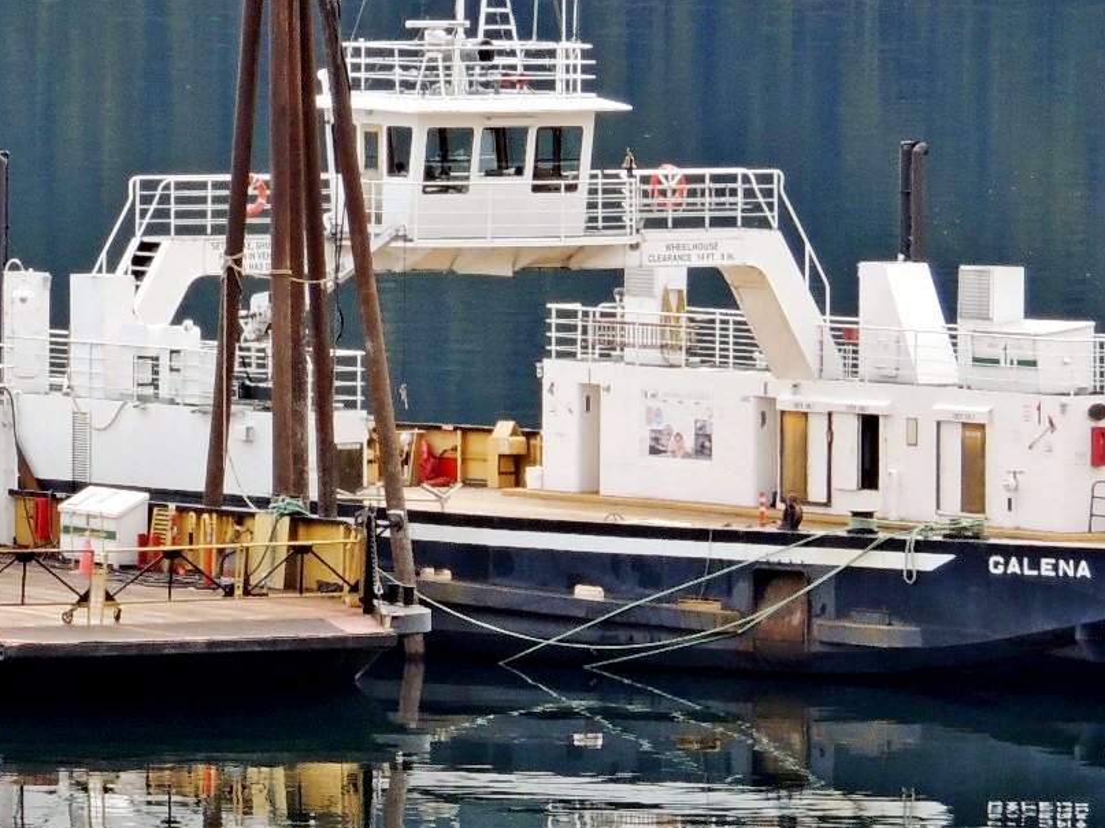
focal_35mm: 521
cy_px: 460
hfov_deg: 3.8
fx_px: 16629
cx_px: -141
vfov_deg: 2.9
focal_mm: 33
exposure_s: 1/250
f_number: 4.6
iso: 100
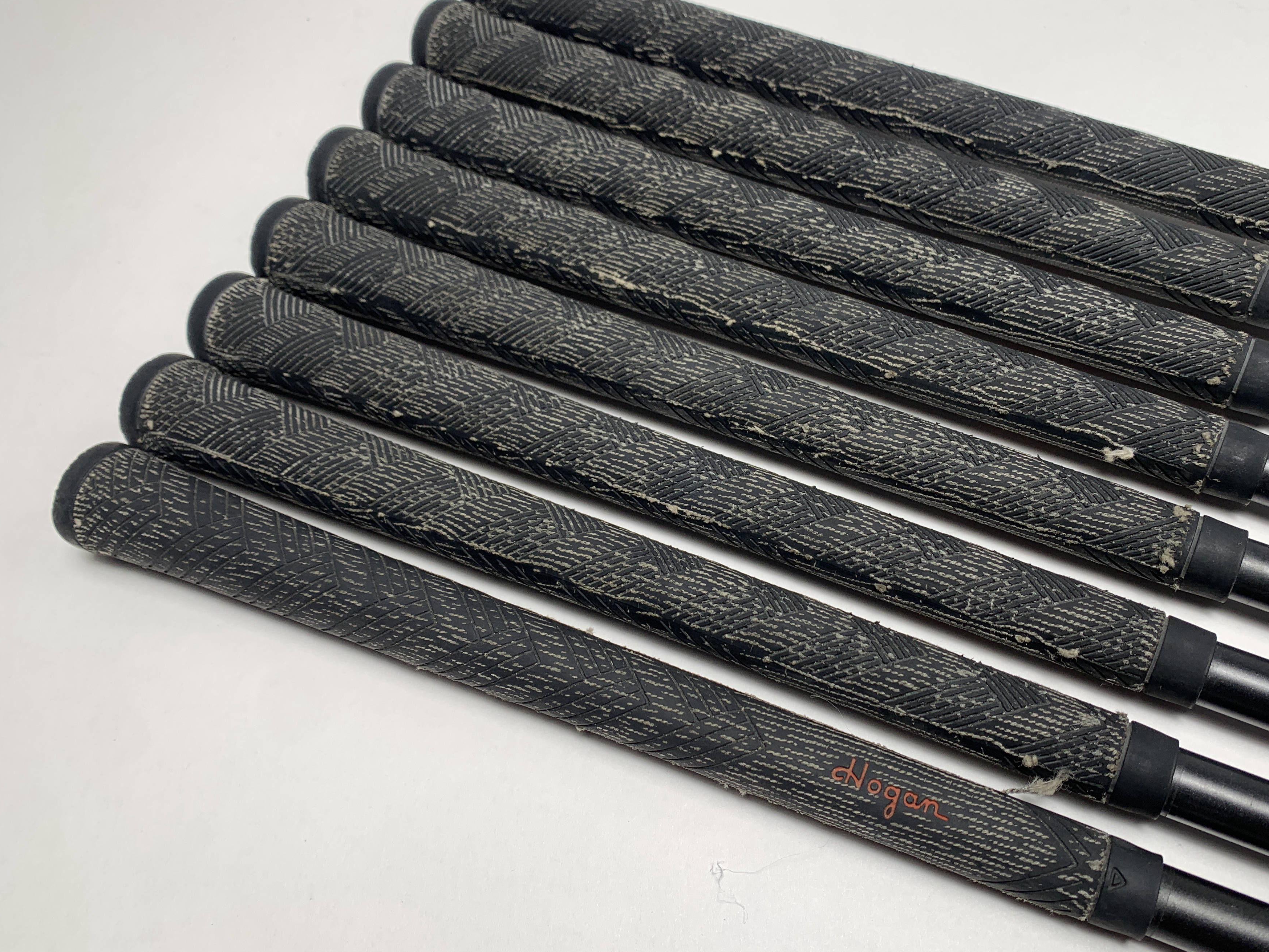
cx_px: 728
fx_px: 1100
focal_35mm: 30
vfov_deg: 46.8
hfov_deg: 59.7
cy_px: 449
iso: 25
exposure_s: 1/123
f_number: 1.8
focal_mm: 4.25
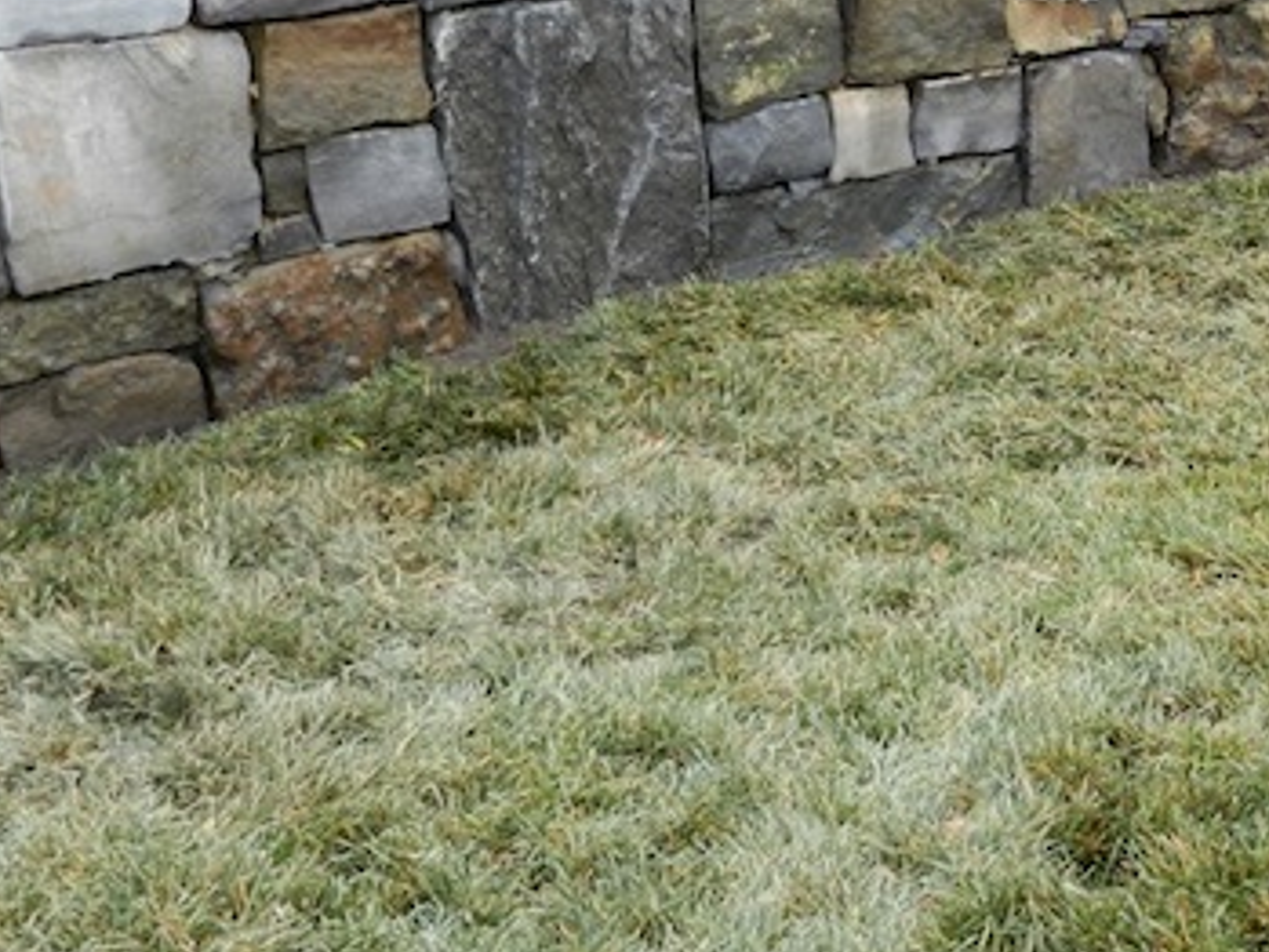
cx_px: 1156
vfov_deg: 20.2
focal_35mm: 71
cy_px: 27
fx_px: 2604
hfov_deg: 26.4
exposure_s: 1/100
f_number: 3.8
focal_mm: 5.9
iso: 160
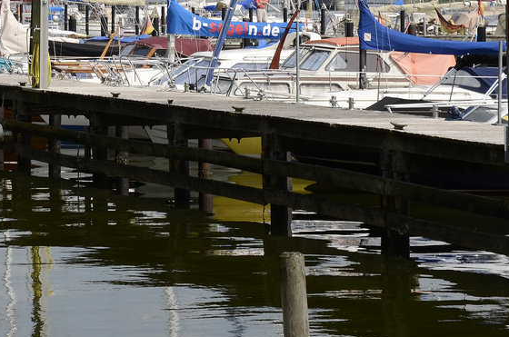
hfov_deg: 10.4
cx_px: -5
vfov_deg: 6.9
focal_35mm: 196
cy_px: -120
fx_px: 2772
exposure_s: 1/640
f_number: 8
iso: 200
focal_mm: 45
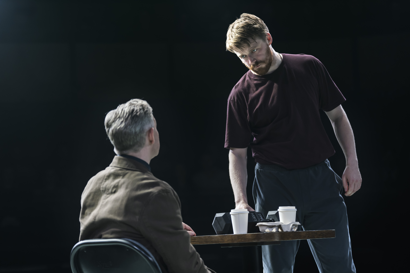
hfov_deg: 23.1
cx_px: 205
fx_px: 1002
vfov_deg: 15.5
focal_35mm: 88
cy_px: 136
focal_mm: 88
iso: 1000
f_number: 2.8
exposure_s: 1/320
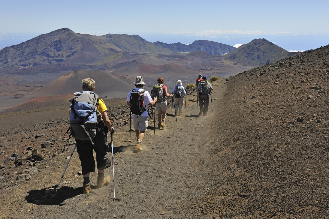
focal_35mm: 36
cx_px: 164
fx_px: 329
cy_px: 110
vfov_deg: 36.8
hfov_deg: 53.2
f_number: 8
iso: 200
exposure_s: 1/500
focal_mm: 36
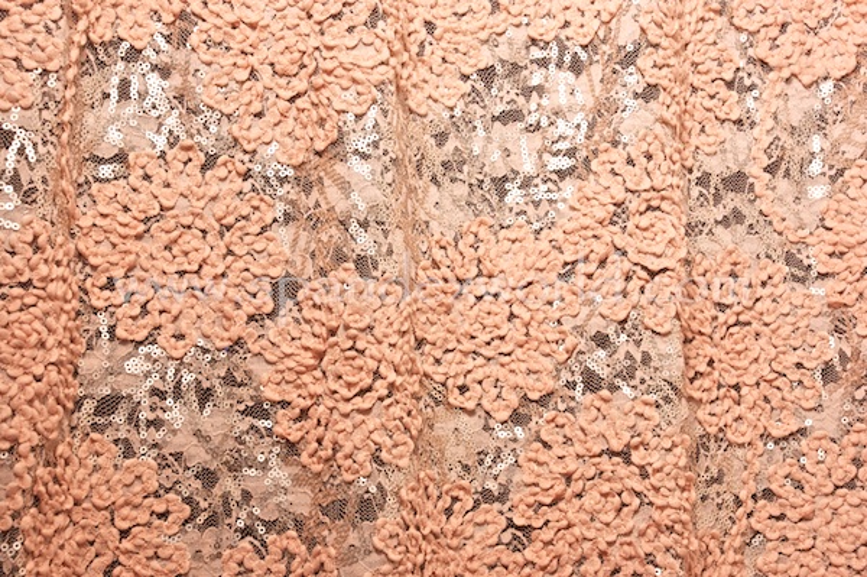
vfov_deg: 15.7
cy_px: 288
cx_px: 434
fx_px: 2093
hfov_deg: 23.4
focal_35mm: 87
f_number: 11
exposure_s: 1/640
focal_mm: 58
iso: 400
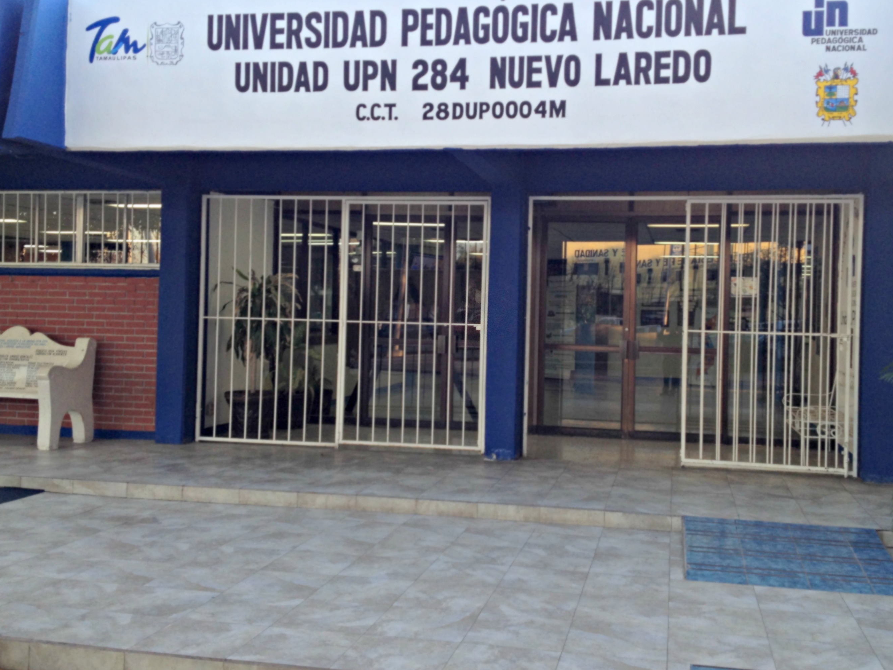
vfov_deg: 35.1
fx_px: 1058
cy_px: 314
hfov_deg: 45.7
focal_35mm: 41
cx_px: 484
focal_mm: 4.28
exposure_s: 1/60
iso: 50
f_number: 2.4
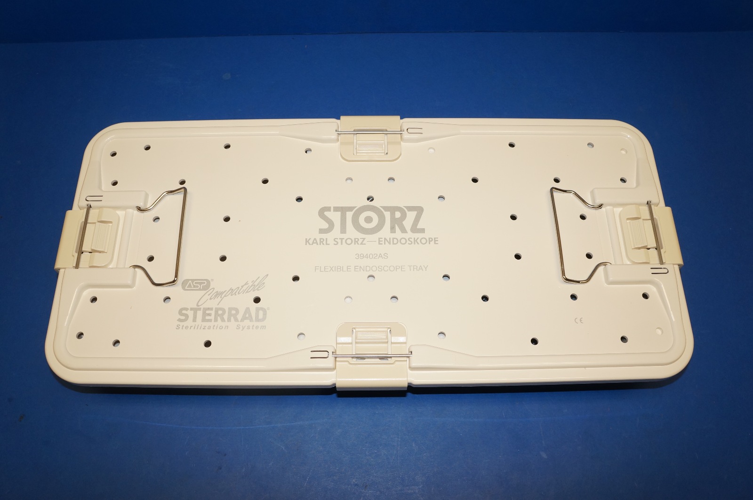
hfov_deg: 62.0
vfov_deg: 43.5
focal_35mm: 30
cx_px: 376
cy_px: 250
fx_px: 627
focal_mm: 20
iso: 400
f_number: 5.6
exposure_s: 1/100
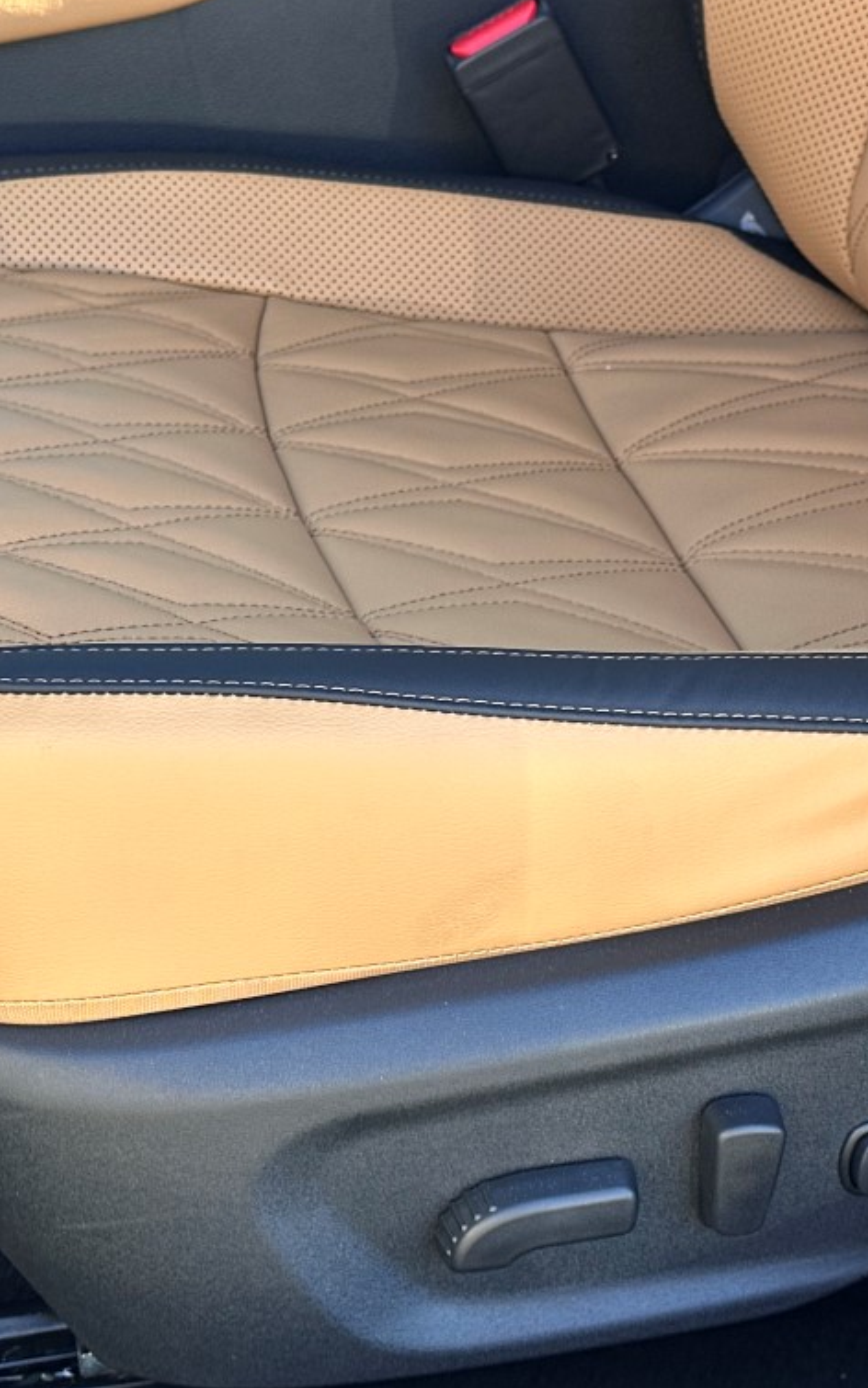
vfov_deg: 29.8
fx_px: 2611
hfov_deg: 18.9
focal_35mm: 69
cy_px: 689
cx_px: 410
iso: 64
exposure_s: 1/222
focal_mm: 6.86
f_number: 1.78
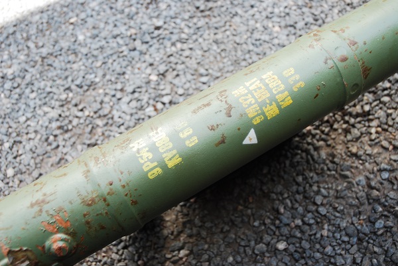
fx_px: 415
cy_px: 133
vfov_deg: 35.5
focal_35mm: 38
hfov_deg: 51.3
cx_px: 199
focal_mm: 25
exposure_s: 1/100
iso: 200
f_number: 5
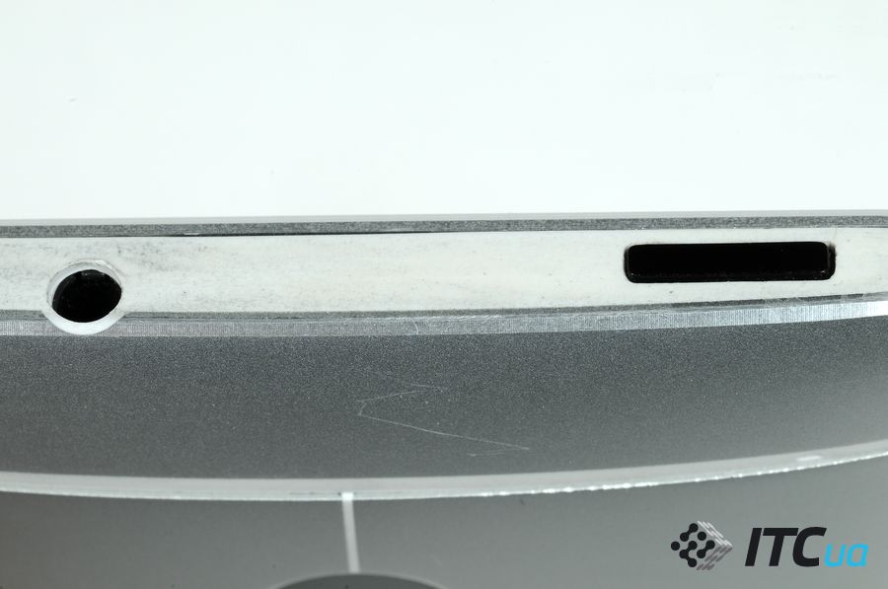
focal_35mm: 158
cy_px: 294
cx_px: 444
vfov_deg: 8.7
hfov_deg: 13.1
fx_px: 3879
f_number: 25
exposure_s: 1/80
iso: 200
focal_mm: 105
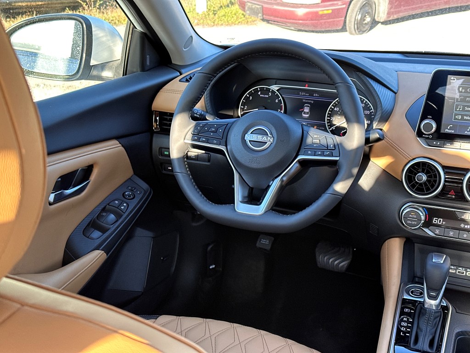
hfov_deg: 39.7
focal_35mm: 48
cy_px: 176
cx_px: 235
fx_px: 652
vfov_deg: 30.3
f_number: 1.78
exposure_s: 1/91
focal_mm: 6.86
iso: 80
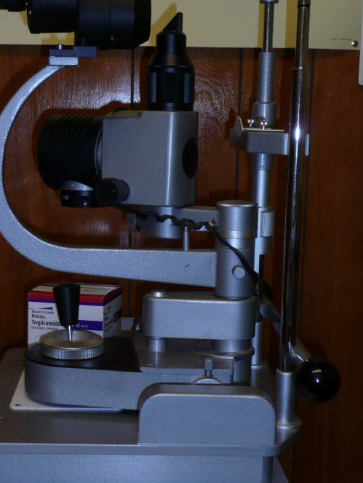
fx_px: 866
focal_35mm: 62
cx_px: 161
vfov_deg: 31.2
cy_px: 231
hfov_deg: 23.7
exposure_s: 1/30
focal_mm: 9.1
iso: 100
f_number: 4.3
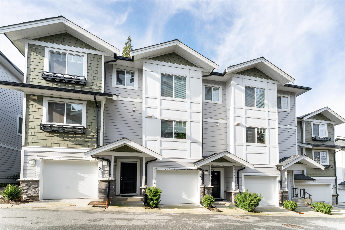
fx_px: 134
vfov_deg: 81.2
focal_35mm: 14
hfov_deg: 104.3
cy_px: 115
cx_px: 172
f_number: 9
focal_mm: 14
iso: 1000
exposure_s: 1/160
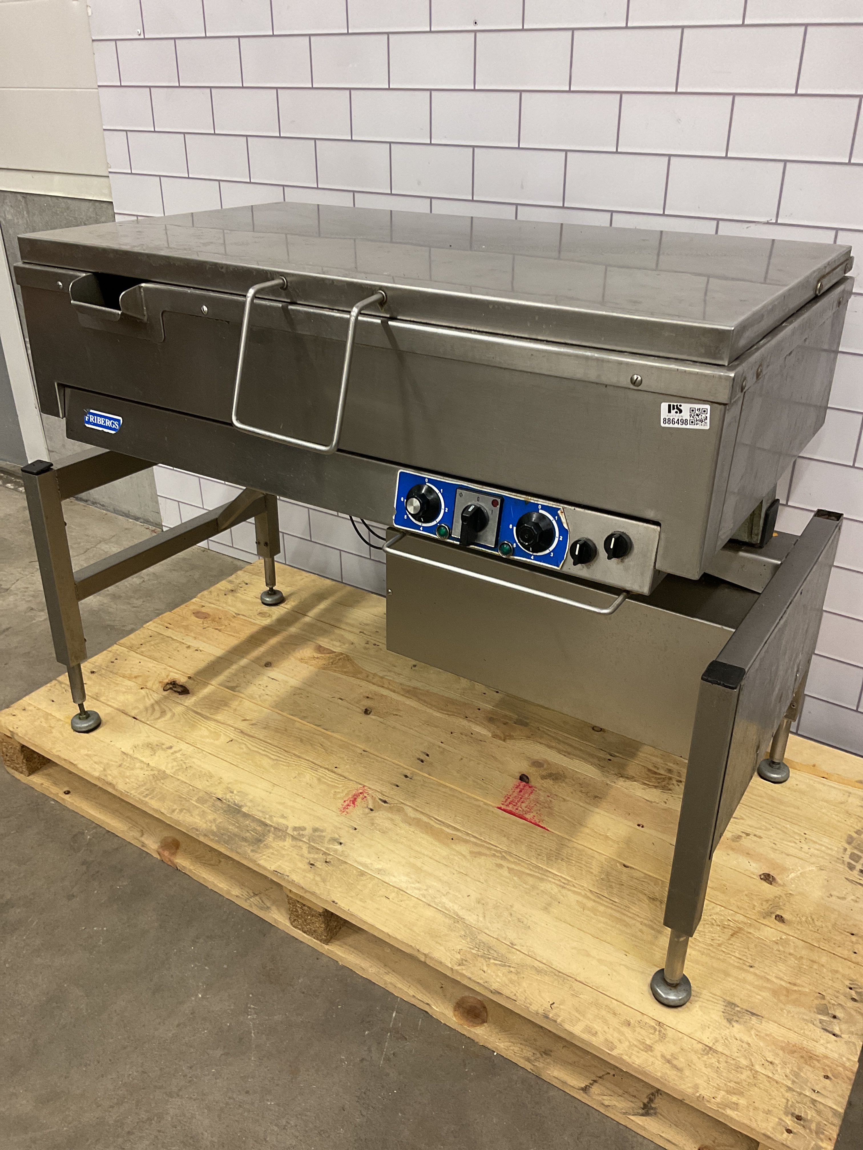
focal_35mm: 29
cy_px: 575
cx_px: 432
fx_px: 964
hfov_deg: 48.2
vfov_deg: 61.7
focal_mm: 3
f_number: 1.8
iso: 80
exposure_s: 1/50
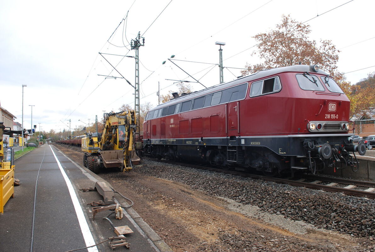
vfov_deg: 50.6
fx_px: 266
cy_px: 126
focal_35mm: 26
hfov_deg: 70.3
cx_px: 188
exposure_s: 1/125
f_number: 5.6
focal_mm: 17
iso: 200
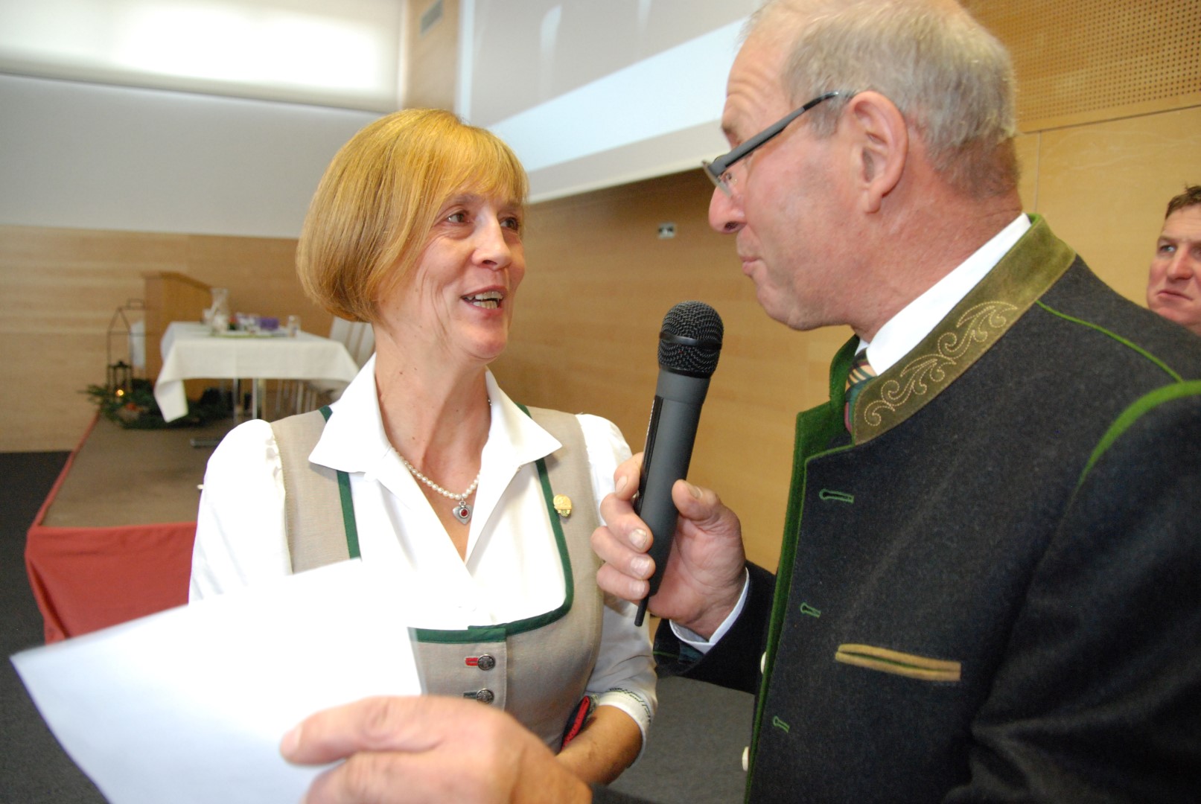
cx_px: 600
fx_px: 902
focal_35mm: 27
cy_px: 402
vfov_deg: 48.1
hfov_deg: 67.3
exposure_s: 1/60
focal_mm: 18
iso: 1250
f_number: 5.6
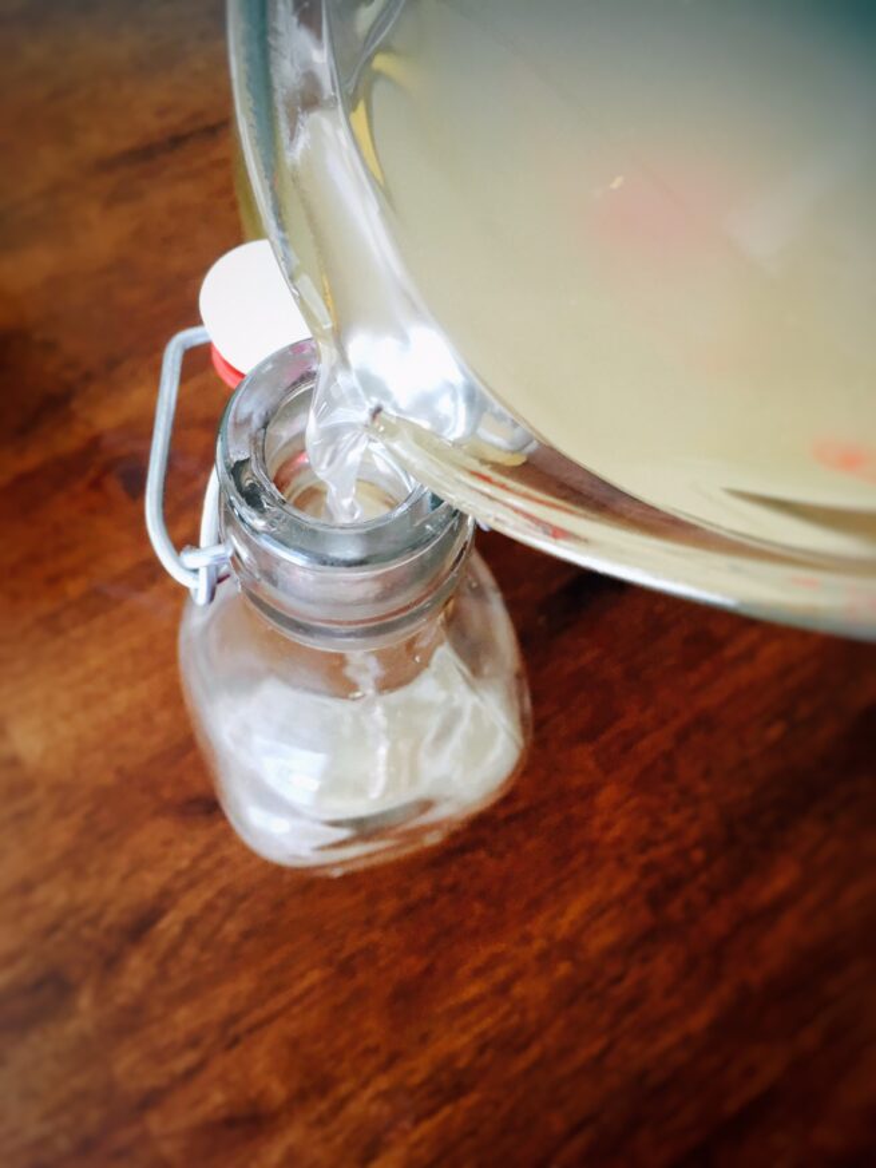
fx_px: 978
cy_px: 584
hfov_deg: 48.2
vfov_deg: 61.7
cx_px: 438
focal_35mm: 29
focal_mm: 4.15
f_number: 2.2
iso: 40
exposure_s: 1/30
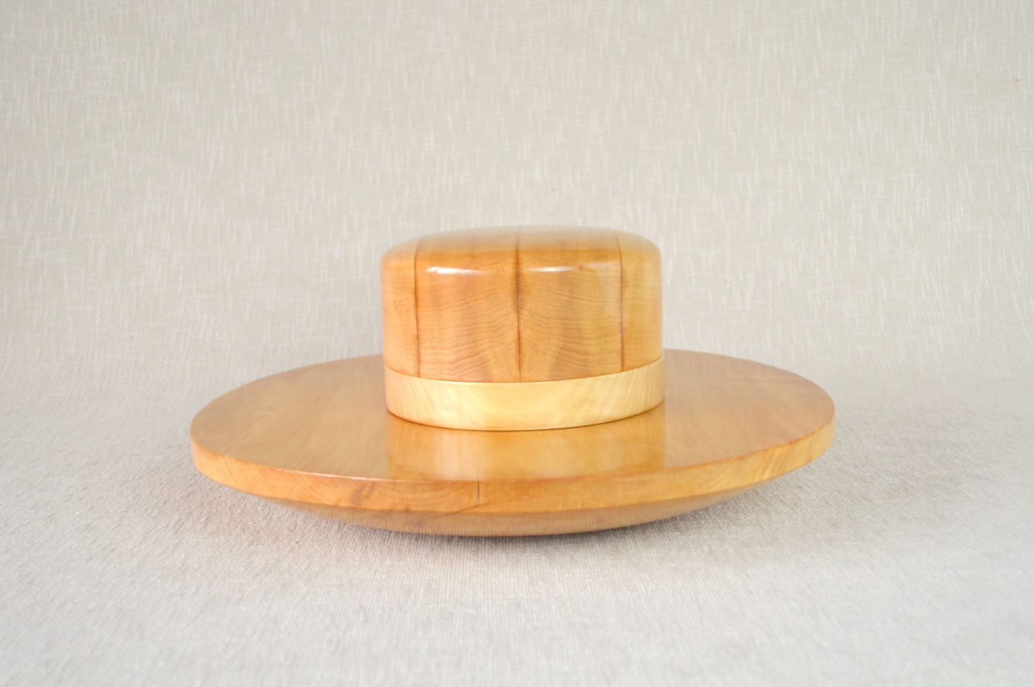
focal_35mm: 39
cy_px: 344
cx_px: 517
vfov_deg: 34.1
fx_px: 1119
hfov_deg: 49.6
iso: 100
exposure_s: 1/50
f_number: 4.2
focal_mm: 26
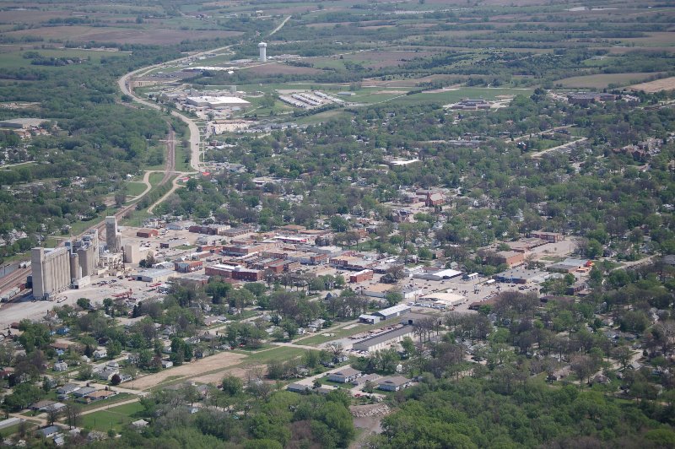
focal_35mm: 90
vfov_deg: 15.2
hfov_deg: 22.6
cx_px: 338
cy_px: 224
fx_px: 1686
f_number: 4.2
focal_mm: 60
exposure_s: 1/1600
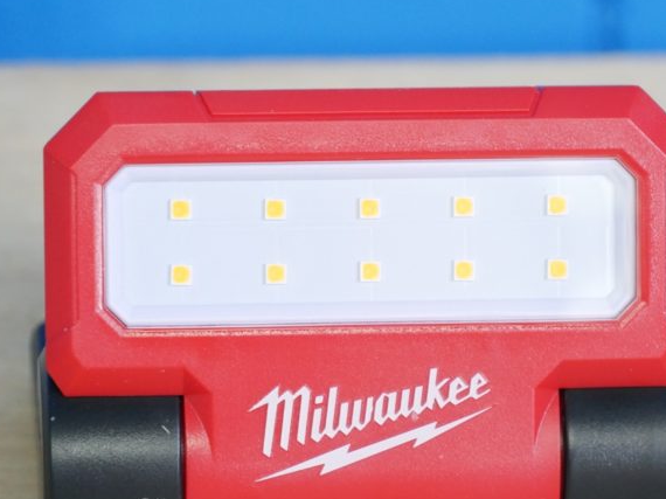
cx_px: 375
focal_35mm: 342
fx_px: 6577
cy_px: 233
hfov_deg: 5.8
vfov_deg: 4.3
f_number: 5.6
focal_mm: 140
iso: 3200
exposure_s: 1/40
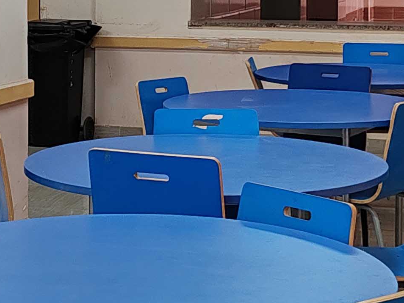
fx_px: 1342
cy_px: -27
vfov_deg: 12.7
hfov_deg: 17.1
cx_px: 137
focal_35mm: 115
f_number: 1.9
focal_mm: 6.12
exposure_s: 1/100
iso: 320
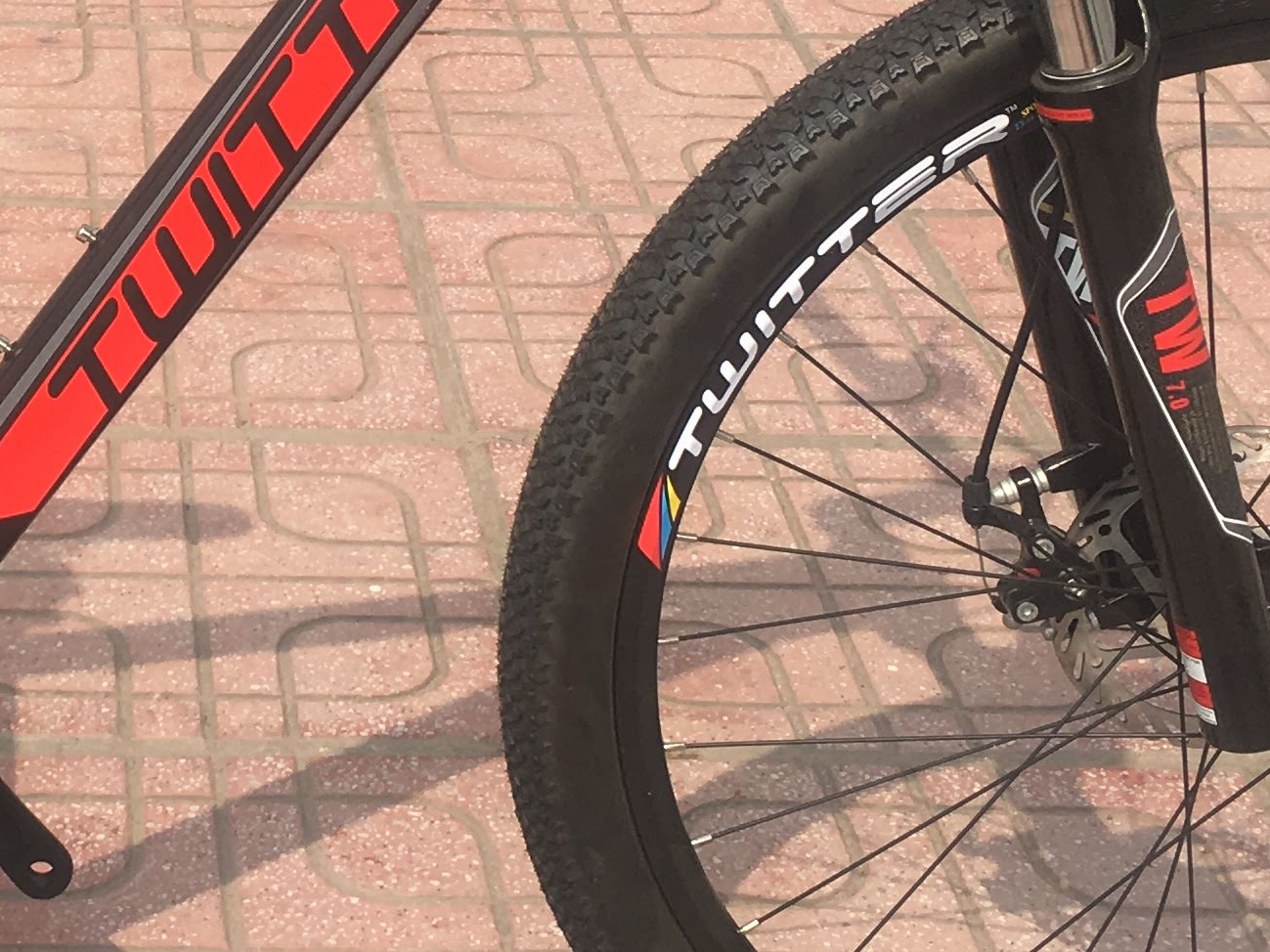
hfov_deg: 21.1
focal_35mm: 90
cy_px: 229
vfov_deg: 16.3
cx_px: 30
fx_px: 3302
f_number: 2.2
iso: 25
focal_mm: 4.15
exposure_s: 1/1350
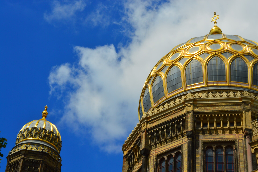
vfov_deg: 16.5
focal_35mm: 82
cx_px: 129
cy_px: 86
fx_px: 591
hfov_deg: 24.6
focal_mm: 55
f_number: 36
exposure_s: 1/50
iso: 100
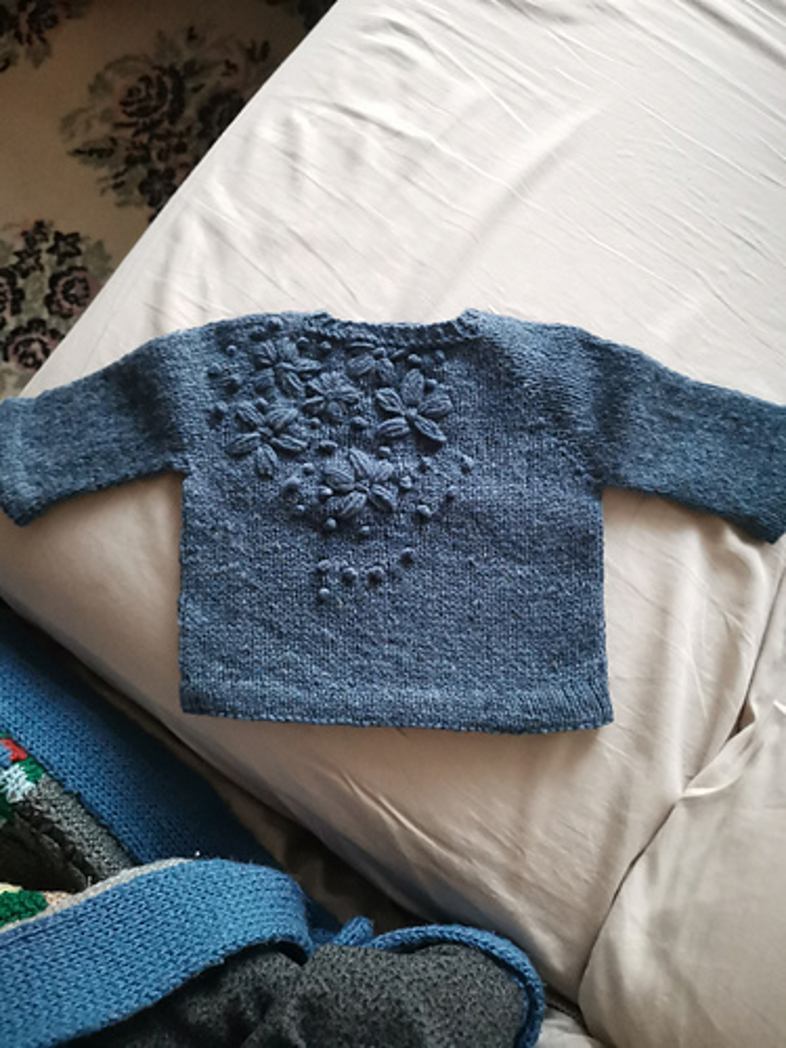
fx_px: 787
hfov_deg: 53.1
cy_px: 524
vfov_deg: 67.3
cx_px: 393
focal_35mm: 26
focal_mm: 4.75
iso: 1250
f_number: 1.8
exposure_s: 1/25
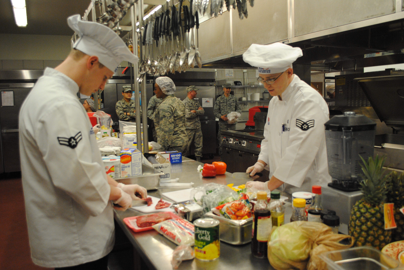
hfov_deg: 61.9
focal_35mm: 30
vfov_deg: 43.7
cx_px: 202
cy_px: 135
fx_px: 337
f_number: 3.8
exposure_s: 1/125
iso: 800
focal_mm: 20
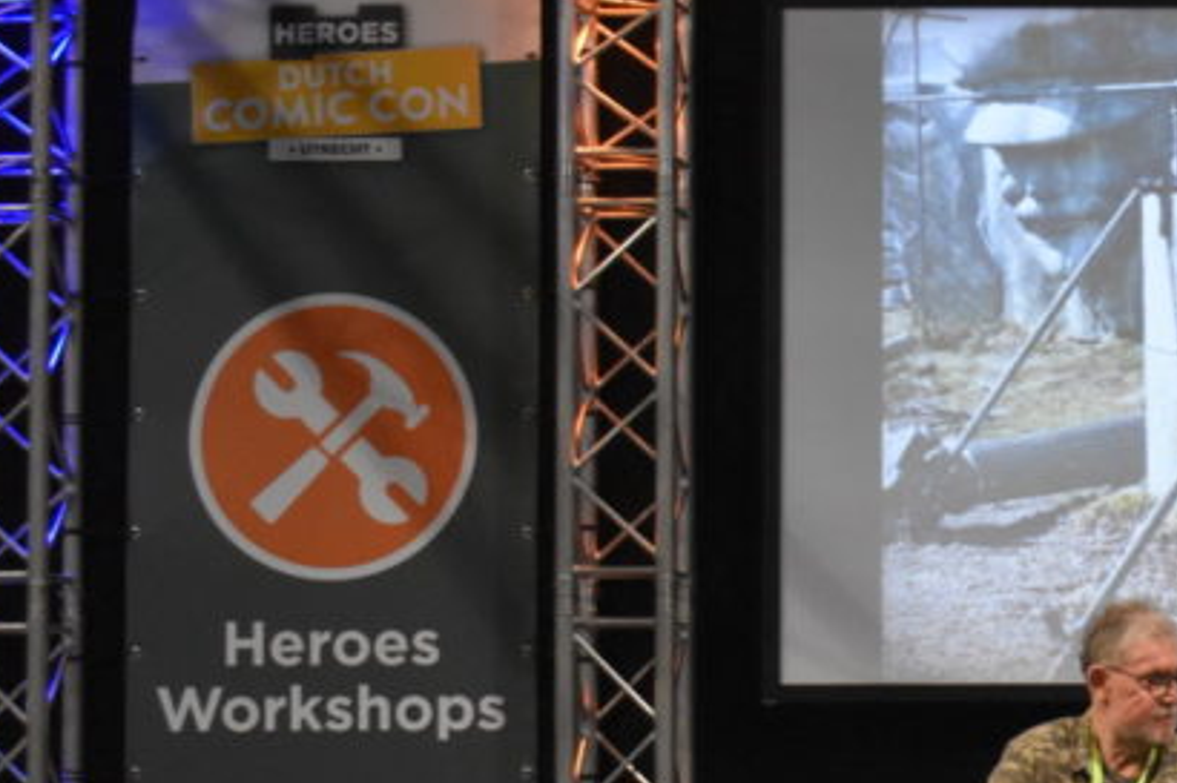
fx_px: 3922
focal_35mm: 120
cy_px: 604
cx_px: 1427
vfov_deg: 11.4
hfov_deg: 16.3
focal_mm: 32
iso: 3200
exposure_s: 1/320
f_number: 4.5
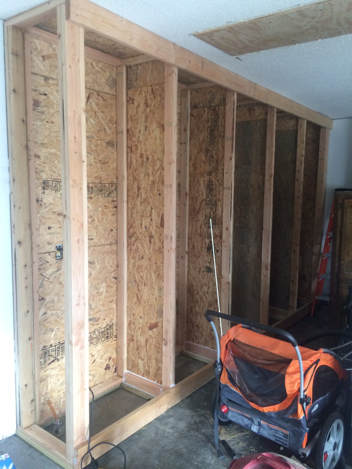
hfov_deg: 48.2
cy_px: 234
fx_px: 393
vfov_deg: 61.7
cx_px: 176
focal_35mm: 29
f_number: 2.2
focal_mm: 4.15
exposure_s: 1/30
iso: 125
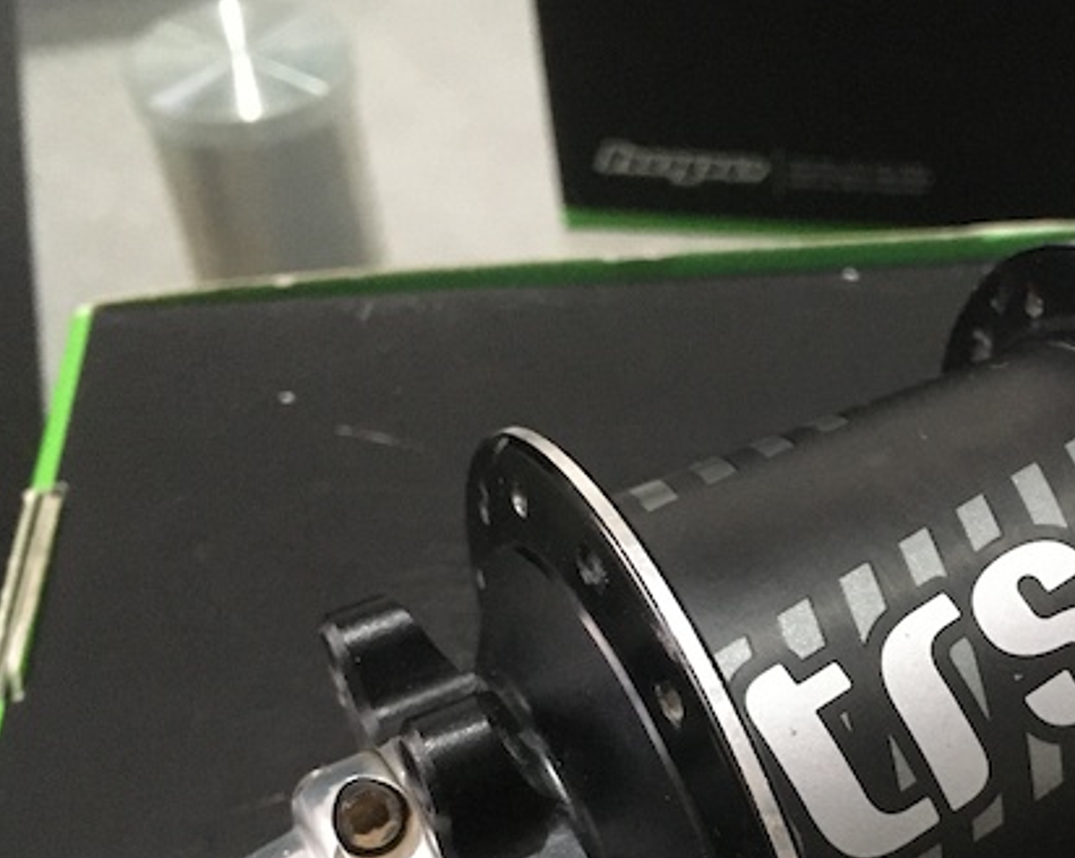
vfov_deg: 27.0
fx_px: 1749
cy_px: 696
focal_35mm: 55
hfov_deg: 33.1
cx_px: 874
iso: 250
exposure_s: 1/17
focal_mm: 4.15
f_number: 2.2
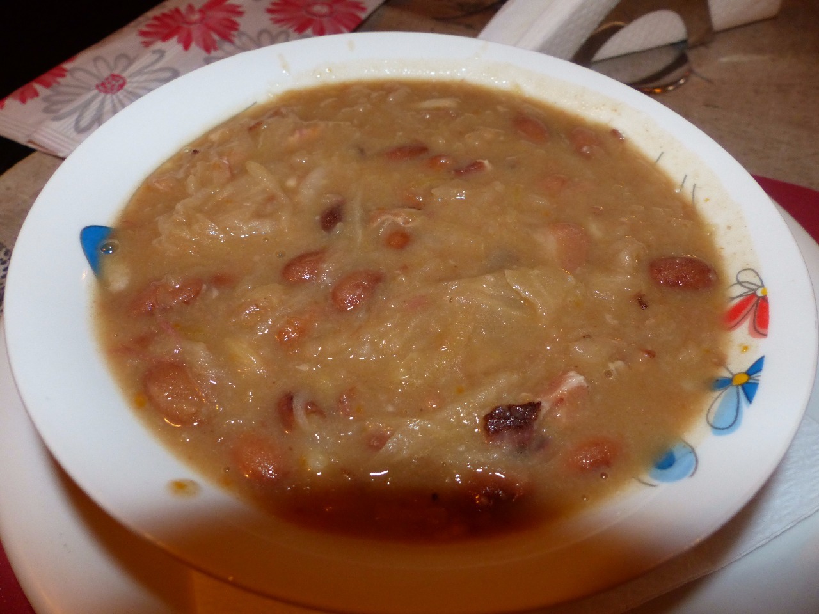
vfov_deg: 54.9
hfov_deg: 69.4
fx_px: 591
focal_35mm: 25
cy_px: 307
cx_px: 410
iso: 250
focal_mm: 4.5
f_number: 2.8
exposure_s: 1/60
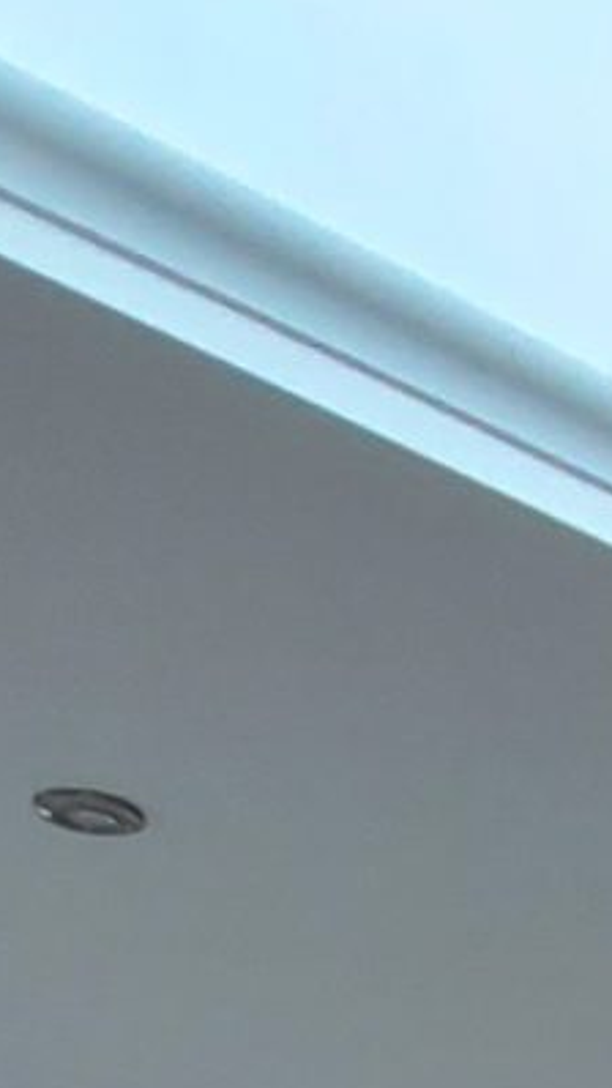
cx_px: 1341
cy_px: 2463
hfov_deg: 11.5
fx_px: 2624
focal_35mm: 91
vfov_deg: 15.5
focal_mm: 1.74
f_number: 2.2
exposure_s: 1/100
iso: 64
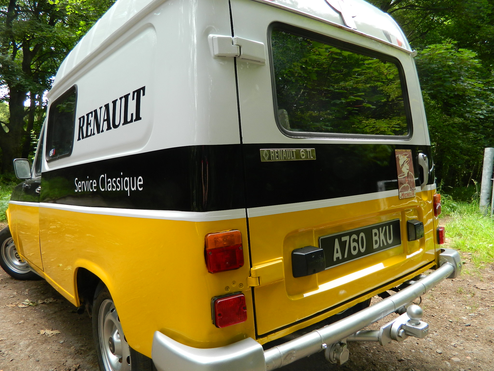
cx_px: 247
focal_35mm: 25
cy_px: 186
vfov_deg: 54.9
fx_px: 357
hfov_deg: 69.4
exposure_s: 1/80
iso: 80
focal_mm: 4.5
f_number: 3.1
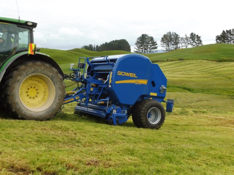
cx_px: 117
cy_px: 88
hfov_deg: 33.2
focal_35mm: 58
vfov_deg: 25.2
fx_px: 392
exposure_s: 1/250
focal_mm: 10.3
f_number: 6.3
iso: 100
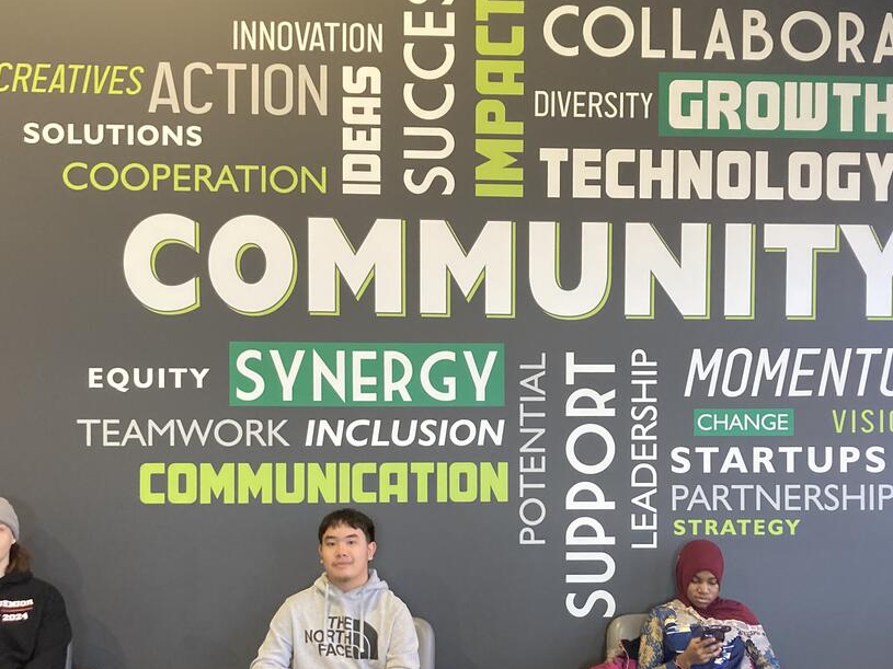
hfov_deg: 42.8
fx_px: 1135
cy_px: 453
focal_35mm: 44
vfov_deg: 32.6
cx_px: 526
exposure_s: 1/60
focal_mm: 3.99
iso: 160
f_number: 1.8
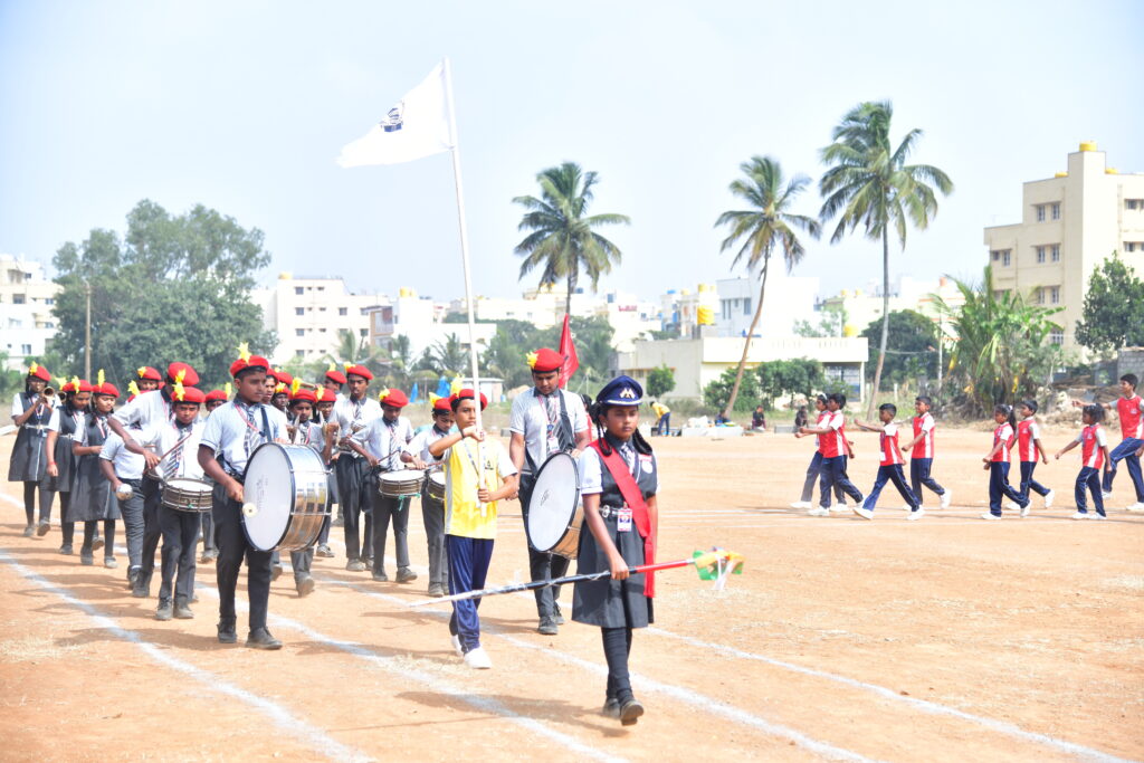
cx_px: 572
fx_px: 1970
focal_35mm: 62
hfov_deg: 32.4
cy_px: 382
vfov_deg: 21.9
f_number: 4
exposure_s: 1/2500
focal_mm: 62
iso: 320
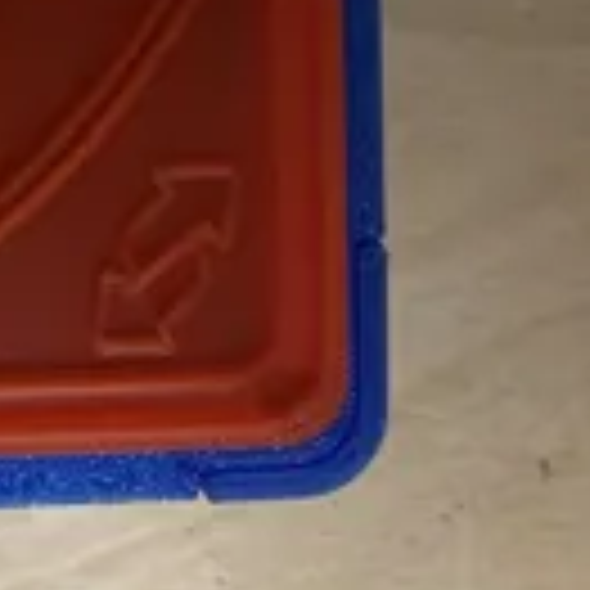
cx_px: -32
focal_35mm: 70
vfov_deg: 22.5
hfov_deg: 23.4
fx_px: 1350
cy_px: -140
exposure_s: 1/25
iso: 320
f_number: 1.8
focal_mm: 4.25
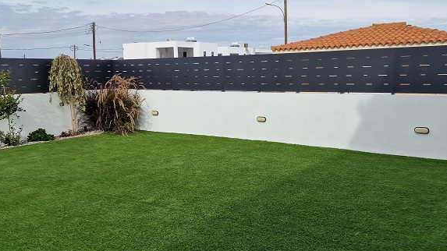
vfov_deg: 33.6
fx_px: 415
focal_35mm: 35
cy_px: 103
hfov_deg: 56.1
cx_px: 271
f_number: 1.8
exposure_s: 1/1316
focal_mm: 6.4
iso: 50
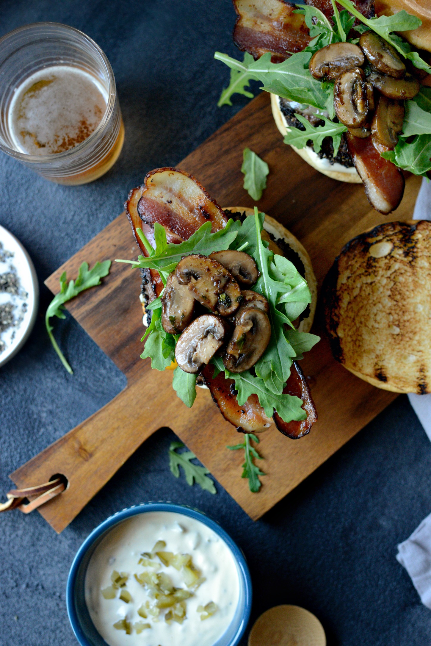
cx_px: 216
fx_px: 897
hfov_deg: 27.0
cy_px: 323
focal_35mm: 50
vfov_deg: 39.6
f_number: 4.5
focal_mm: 50
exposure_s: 1/500
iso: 3200
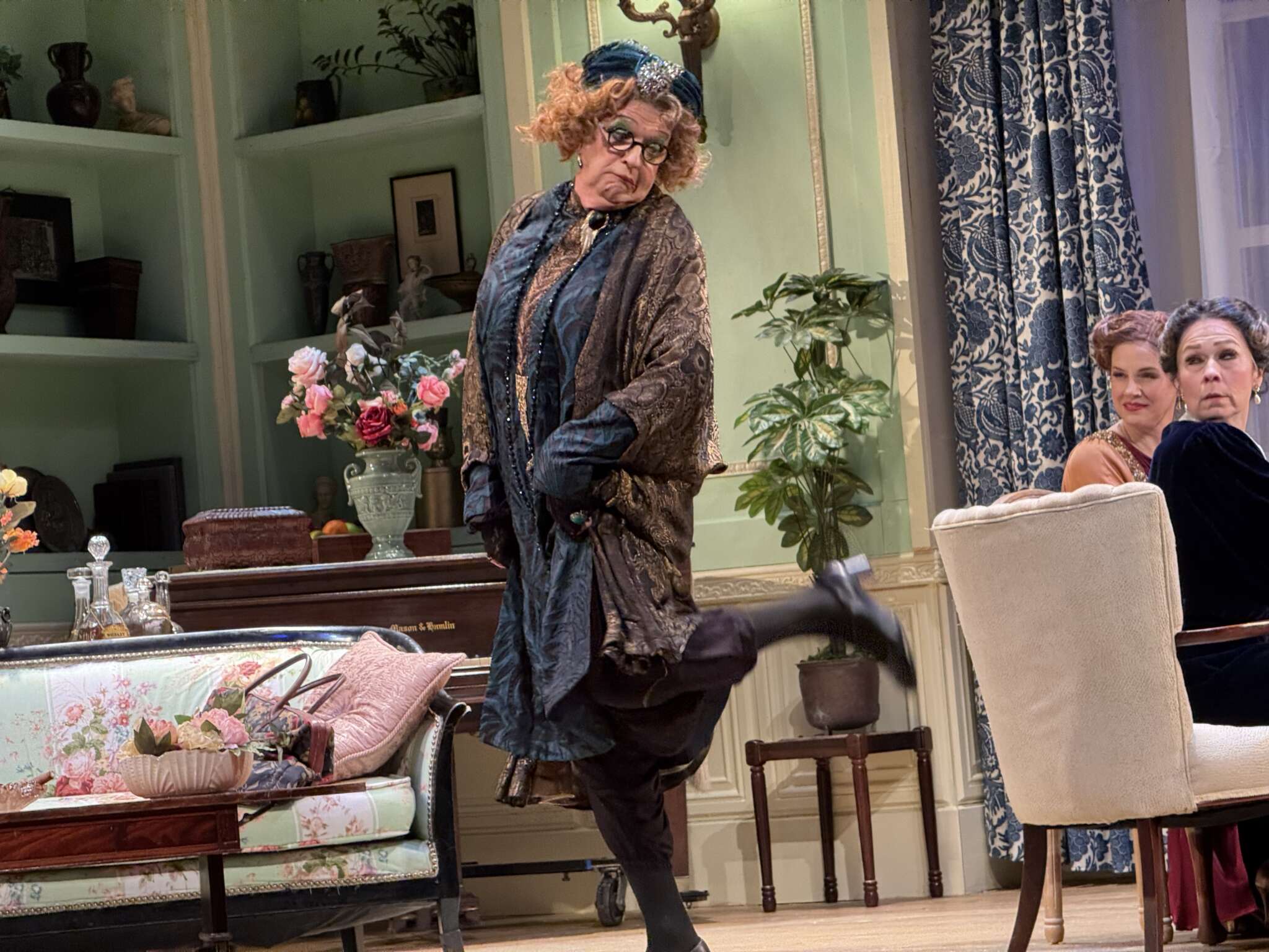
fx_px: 4399
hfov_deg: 16.4
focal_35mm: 120
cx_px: 634
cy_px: 476
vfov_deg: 12.3
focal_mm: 15.66
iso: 200
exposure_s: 1/41
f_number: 2.8
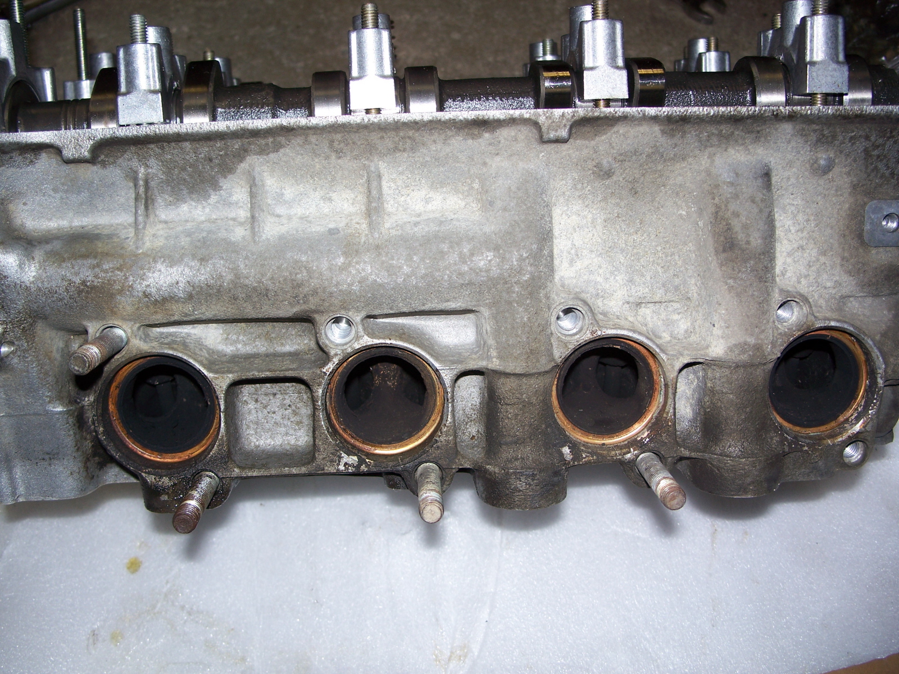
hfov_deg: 50.1
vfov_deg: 38.7
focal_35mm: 37
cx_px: 450
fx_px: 961
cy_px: 337
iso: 80
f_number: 2.8
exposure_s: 1/60
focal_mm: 7.8
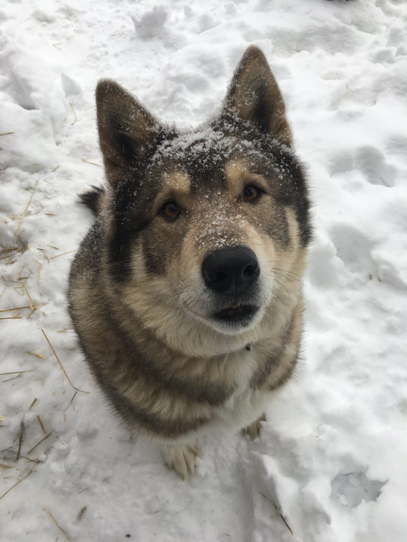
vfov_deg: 61.7
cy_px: 271
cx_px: 204
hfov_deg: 48.2
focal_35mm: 29
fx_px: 455
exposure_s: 1/130
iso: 25
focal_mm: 4.15
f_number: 2.2
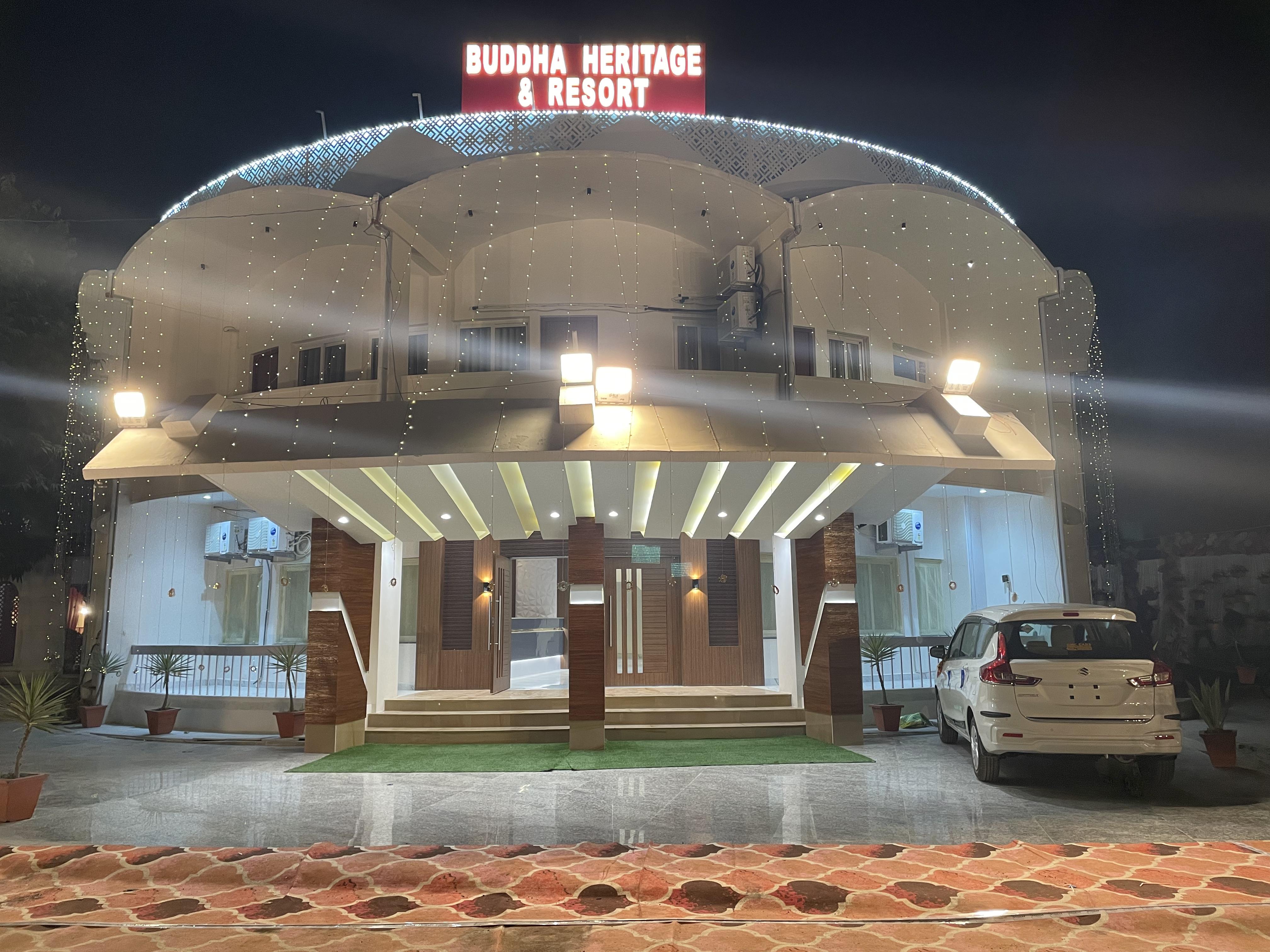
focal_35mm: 26
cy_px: 476
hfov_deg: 67.3
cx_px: 635
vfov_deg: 53.1
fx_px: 954
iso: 125
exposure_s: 1/86
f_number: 1.6
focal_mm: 4.2
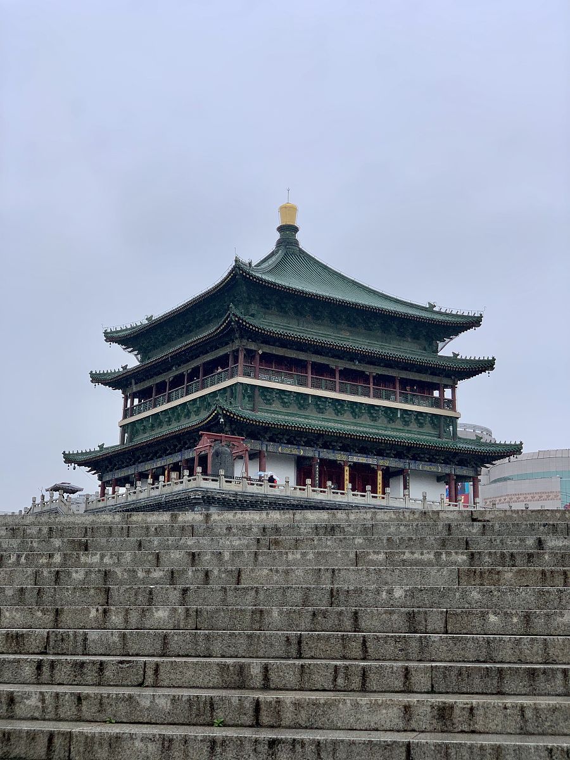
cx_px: 285
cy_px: 380
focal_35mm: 52
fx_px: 1142
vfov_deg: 36.8
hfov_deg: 28.0
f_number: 2.4
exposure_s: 1/470
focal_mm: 6
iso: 16
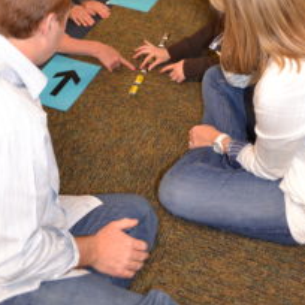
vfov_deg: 35.1
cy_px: 22
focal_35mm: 45
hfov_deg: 37.5
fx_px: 449
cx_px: 144
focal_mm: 18
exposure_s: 1/60
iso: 2000
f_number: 3.5
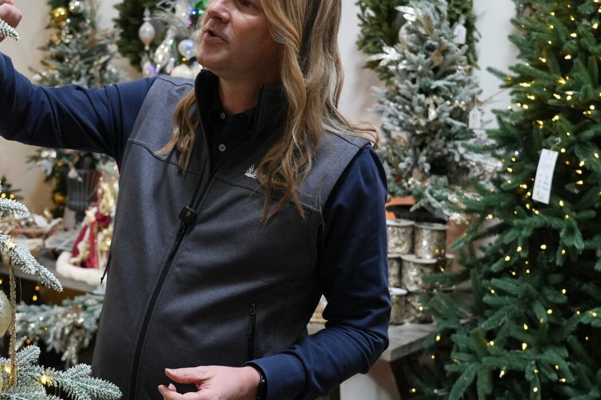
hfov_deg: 32.6
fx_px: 1001
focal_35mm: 60
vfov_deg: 22.5
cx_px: 135
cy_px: 117
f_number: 4.5
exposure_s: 1/125
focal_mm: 36
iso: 1600
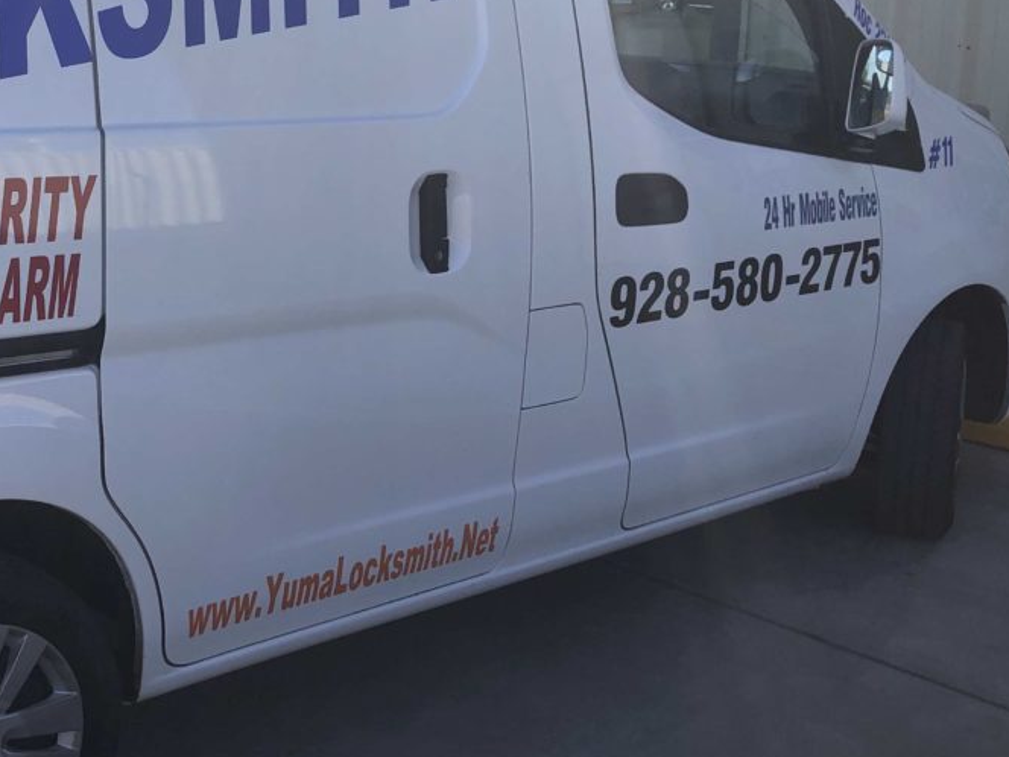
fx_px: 1574
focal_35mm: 54
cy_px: 281
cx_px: 216
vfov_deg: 26.9
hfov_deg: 34.6
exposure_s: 1/1453
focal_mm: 3.99
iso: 20
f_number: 1.8
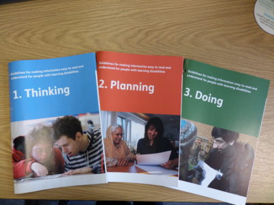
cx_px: 137
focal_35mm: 24
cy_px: 102
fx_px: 190
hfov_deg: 71.6
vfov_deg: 56.8
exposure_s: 1/30
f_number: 3.1
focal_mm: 4.3
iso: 120
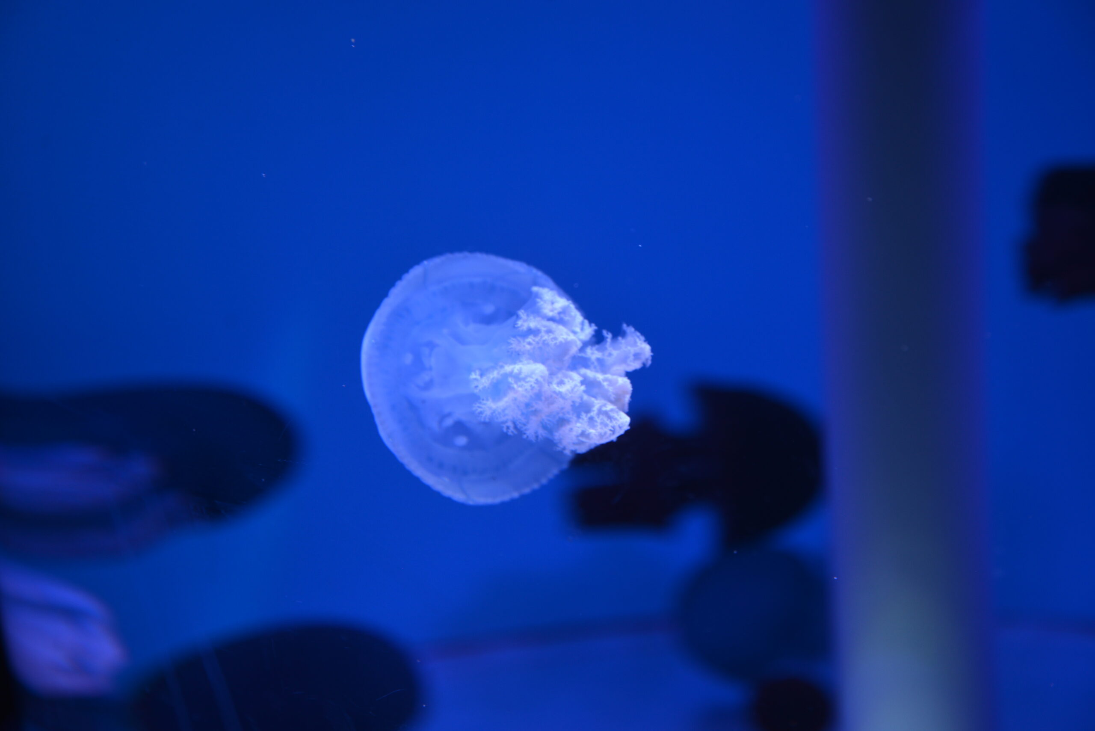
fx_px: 1886
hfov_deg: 32.4
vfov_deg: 21.9
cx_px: 548
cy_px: 366
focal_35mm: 62
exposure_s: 1/60
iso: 360
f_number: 4.5
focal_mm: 62
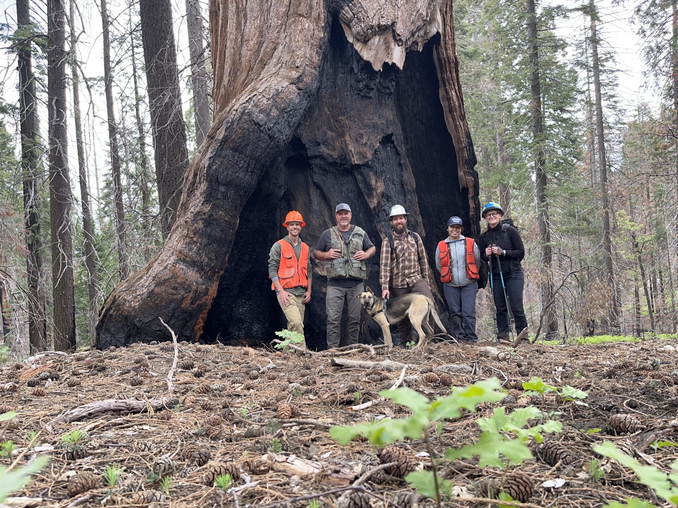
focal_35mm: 26
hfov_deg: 67.3
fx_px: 509
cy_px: 254
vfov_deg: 53.1
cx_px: 339
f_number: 1.6
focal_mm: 5.1
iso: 50
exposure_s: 1/164
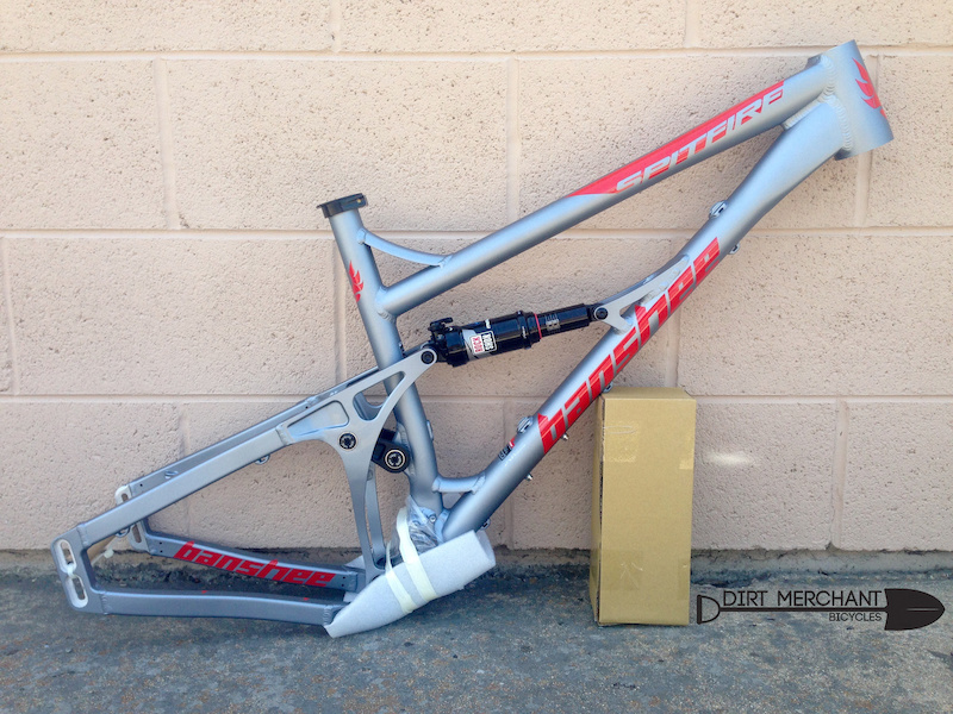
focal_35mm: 33
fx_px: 909
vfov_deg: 42.9
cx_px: 476
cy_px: 357
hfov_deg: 55.4
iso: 50
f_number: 2.4
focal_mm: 4.12
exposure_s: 1/268
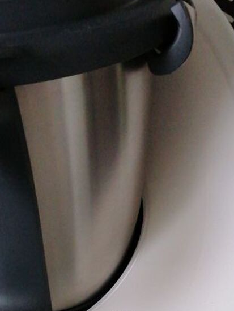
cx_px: 66
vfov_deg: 29.4
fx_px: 567
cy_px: 285
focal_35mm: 63
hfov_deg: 23.1
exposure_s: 1/100
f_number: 1.8
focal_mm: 5.3
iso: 640
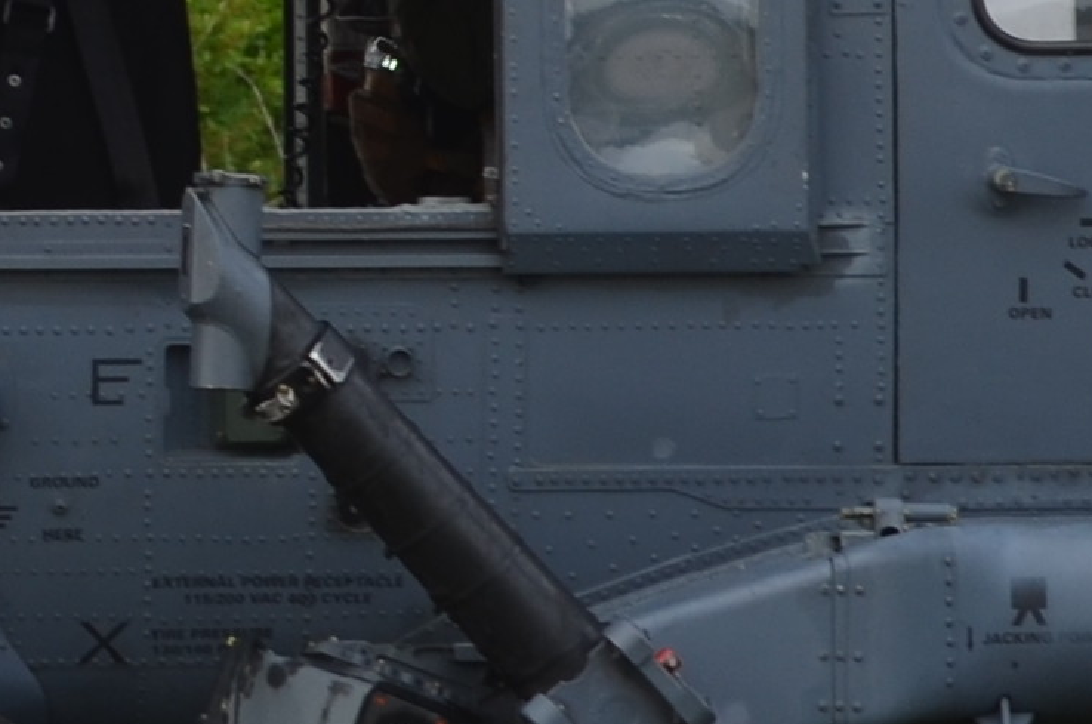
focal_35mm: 701
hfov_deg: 2.9
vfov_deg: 1.9
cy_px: -616
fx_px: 21222
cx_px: -1258
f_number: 6.3
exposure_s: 1/250
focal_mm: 70
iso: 100
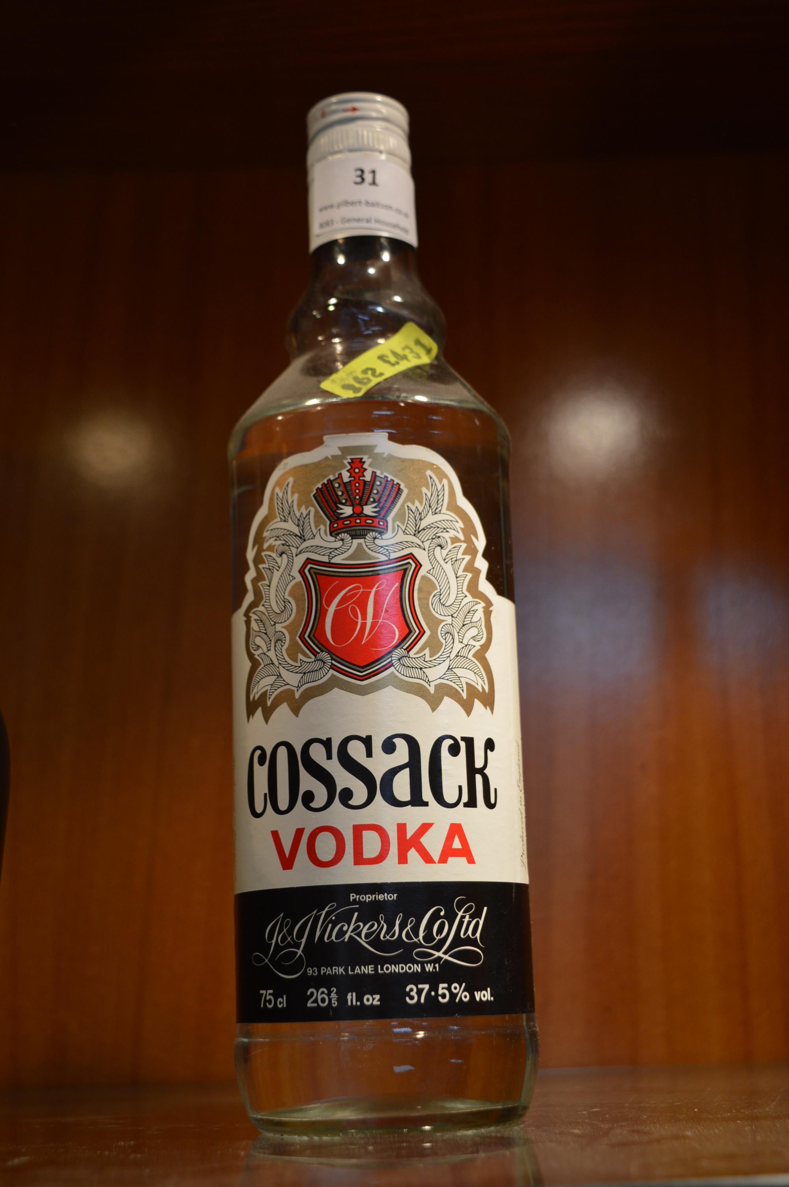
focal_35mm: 52
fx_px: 1729
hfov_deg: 25.7
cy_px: 594
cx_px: 394
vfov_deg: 37.9
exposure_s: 1/80
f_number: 4.5
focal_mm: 35
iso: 400
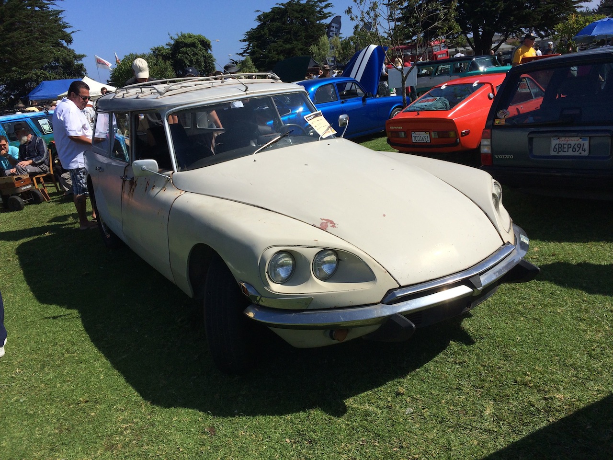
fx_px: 531
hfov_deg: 60.0
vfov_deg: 46.8
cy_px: 230
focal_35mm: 30
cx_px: 306
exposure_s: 1/3731
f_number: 2.2
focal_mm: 4.12
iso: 40
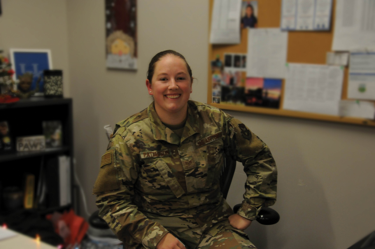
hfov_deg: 38.9
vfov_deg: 26.4
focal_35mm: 51
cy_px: 124
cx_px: 188
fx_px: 531
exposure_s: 1/40
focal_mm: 34
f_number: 4.2
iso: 1000
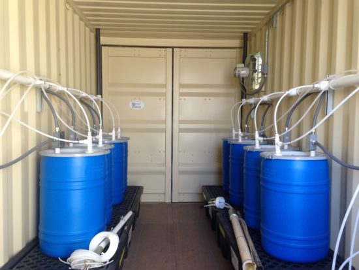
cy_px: 135
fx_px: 342
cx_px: 180
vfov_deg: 43.0
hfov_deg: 55.3
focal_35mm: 33
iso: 64
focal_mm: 4.12
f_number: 2.4
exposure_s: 1/60
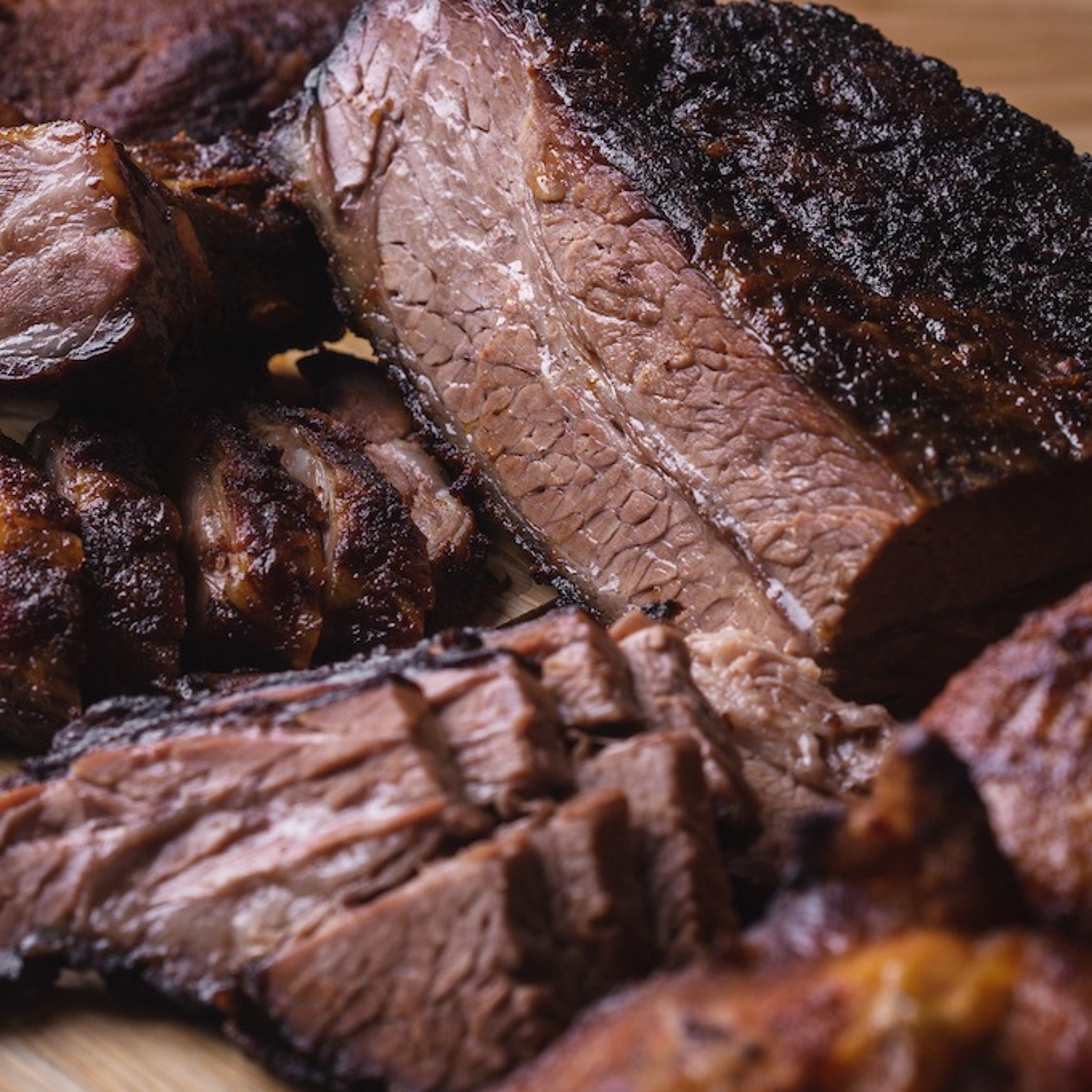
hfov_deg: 19.7
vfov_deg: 19.7
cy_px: 422
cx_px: 491
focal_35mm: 88
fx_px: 3141
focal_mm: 55
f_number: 6.3
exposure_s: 1/320
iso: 100
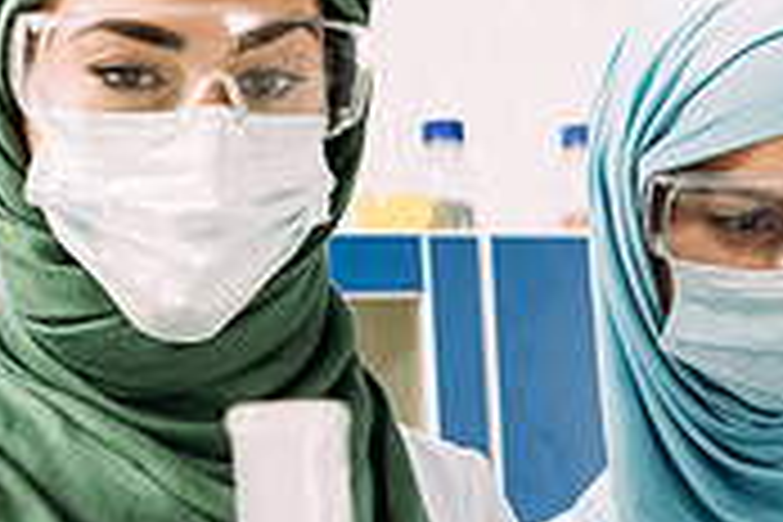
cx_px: 796
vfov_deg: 9.5
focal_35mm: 144
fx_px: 3132
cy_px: 418
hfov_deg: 14.0
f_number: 5.6
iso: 160
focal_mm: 50
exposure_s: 1/200
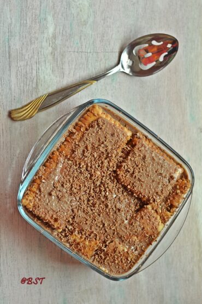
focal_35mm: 75
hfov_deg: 18.2
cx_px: 101
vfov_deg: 27.0
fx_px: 631
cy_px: 152
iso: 400
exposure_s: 1/60
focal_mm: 50
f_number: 2.8
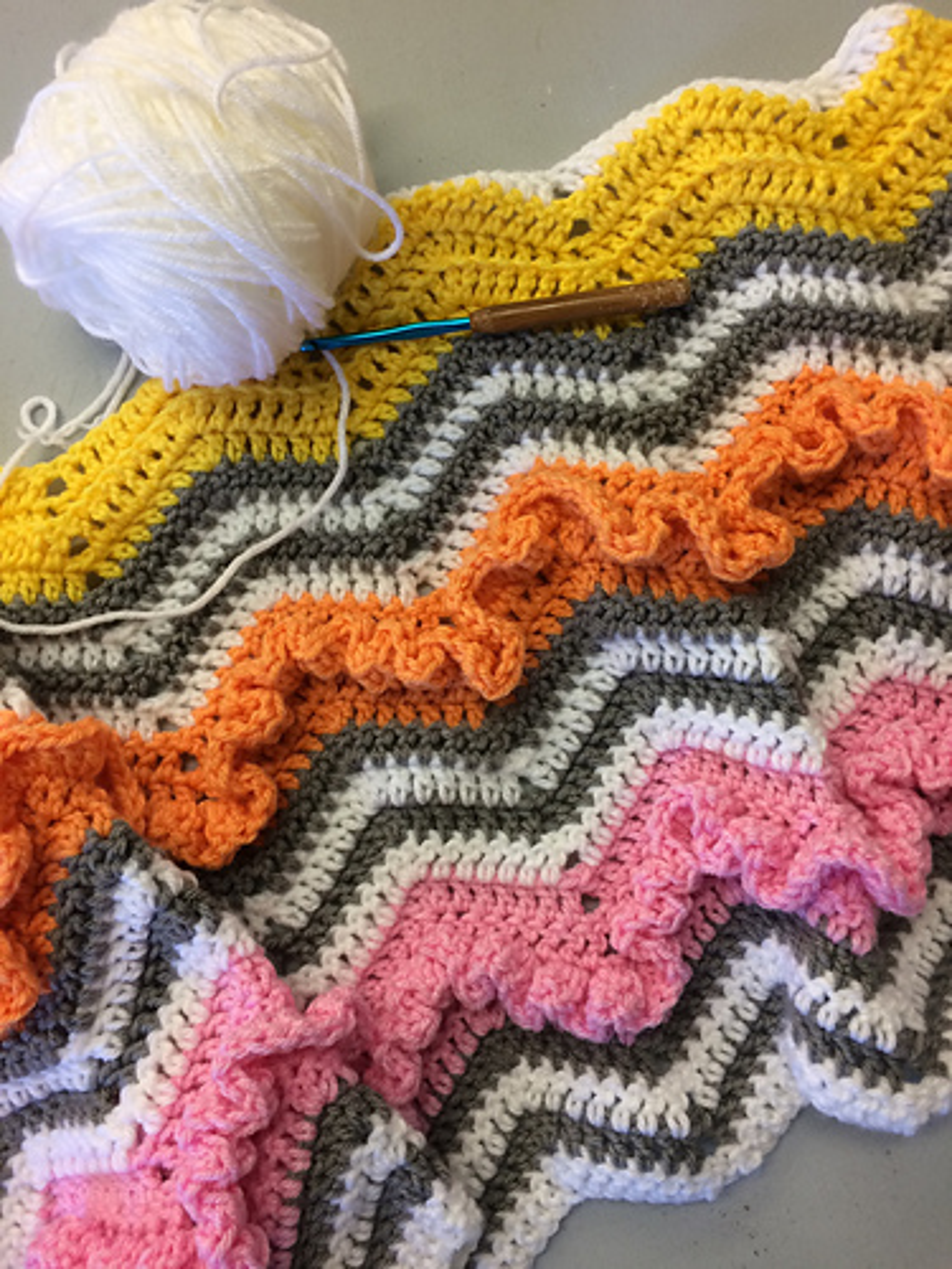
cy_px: 634
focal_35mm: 29
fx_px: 1063
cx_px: 476
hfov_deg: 48.2
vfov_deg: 61.7
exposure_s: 1/30
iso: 50
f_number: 2.2
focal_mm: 4.15
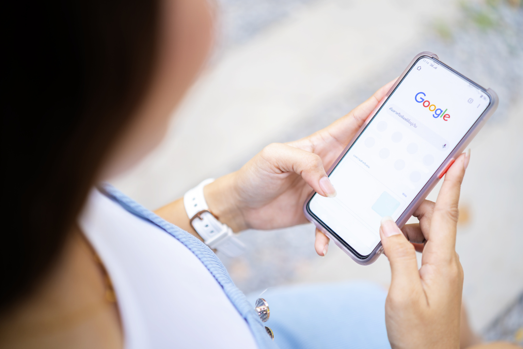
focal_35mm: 45
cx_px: 262
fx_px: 654
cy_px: 174
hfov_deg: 43.6
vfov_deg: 29.9
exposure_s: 1/80
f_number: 1.8
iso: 100
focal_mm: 45
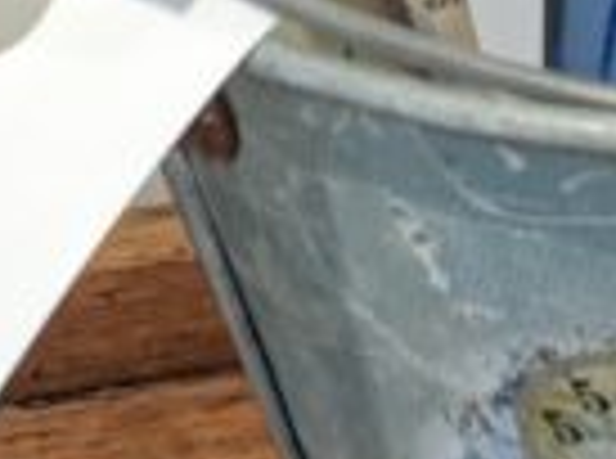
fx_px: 3461
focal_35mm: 195
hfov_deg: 10.1
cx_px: 553
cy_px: 32
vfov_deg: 7.6
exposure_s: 1/30
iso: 670
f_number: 2
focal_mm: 4.67
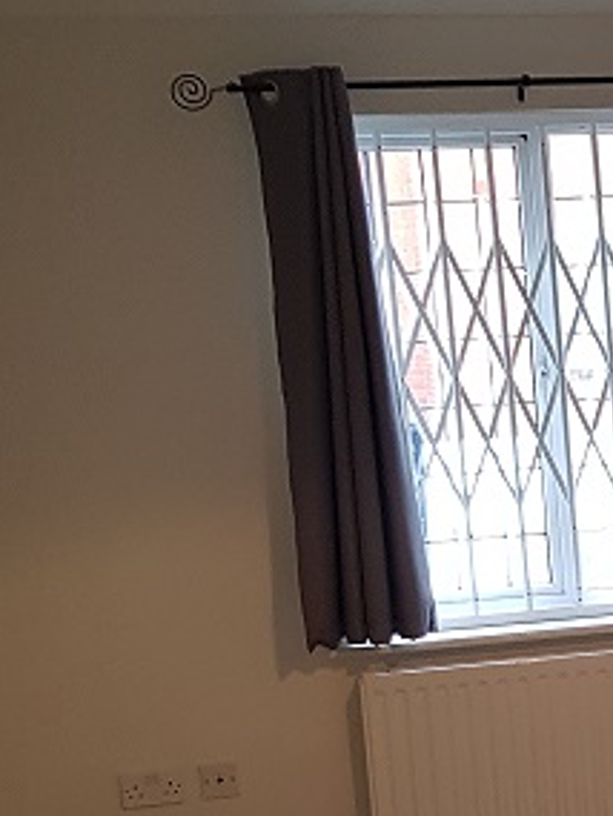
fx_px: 2171
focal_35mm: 92
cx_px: 879
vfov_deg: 20.9
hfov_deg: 15.1
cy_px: 707
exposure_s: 1/50
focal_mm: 4.2
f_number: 1.7
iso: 100
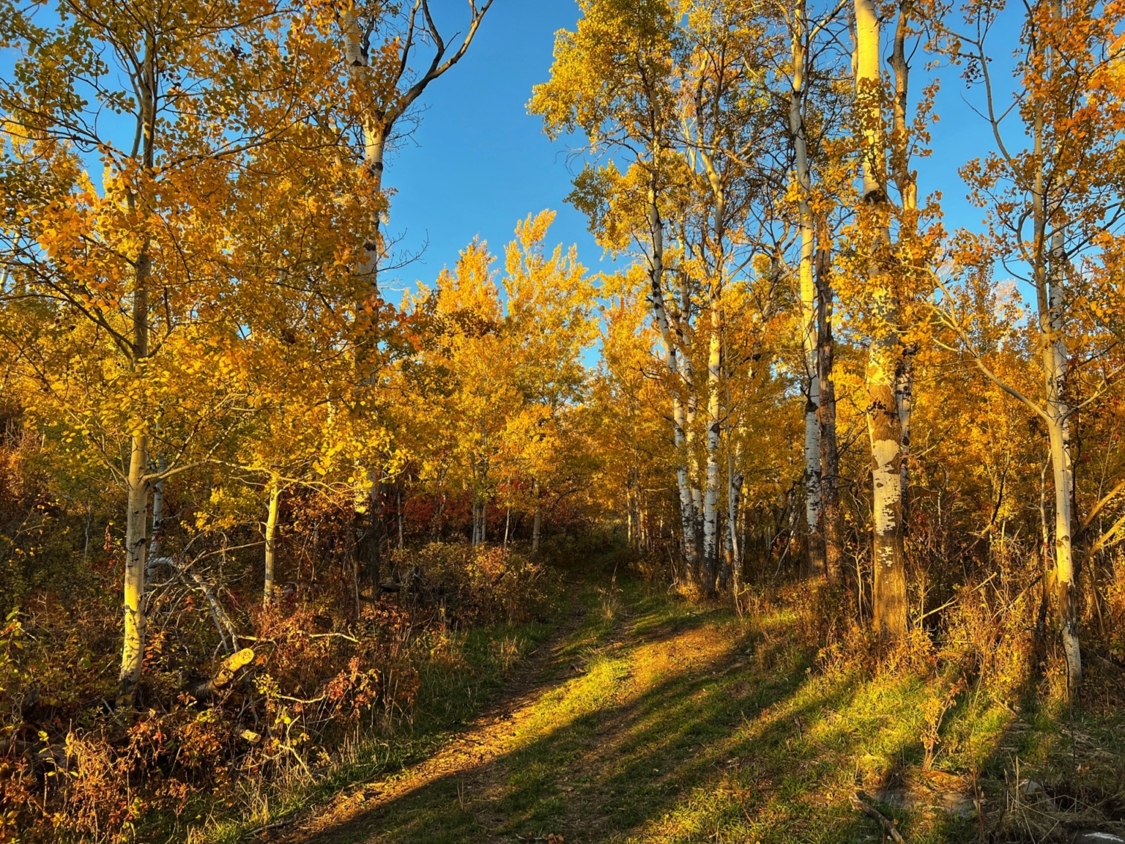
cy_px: 422
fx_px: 845
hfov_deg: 67.3
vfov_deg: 53.1
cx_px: 562
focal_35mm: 26
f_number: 1.5
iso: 50
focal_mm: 5.7
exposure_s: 1/473
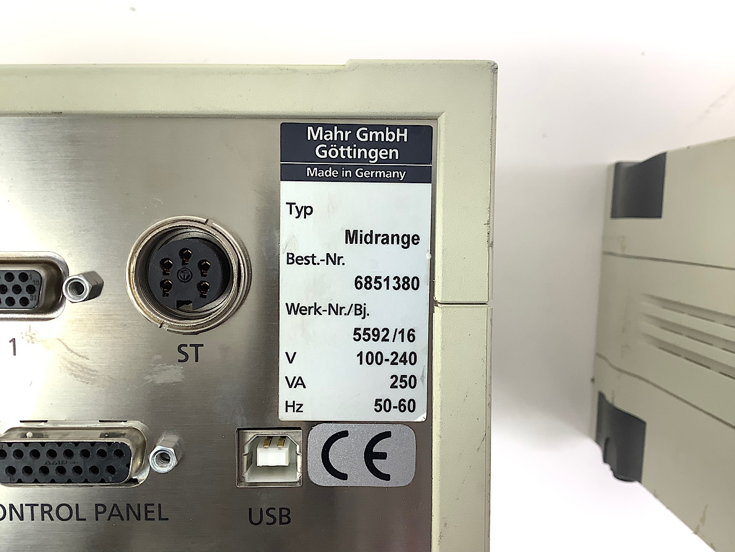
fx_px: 658
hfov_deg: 58.3
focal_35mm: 31
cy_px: 276
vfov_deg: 45.4
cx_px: 368
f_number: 2.4
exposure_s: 1/50
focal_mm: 3.3
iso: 80
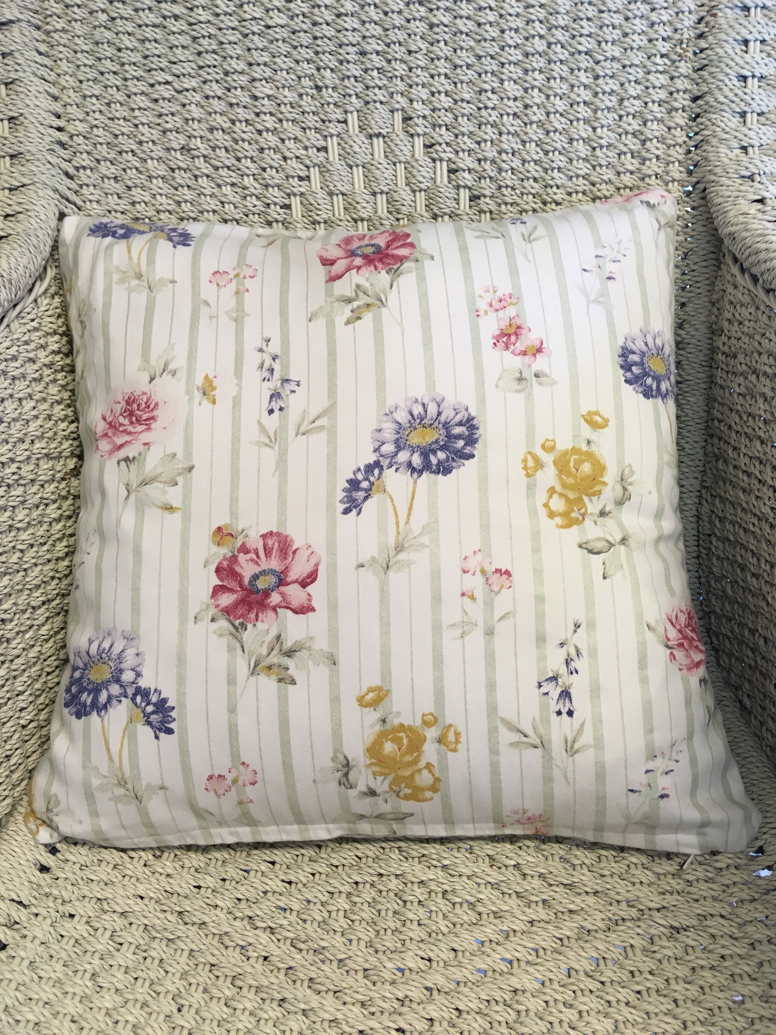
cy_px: 518
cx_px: 388
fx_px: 867
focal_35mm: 29
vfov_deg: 61.7
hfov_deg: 48.2
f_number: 2.2
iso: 64
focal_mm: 4.15
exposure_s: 1/33
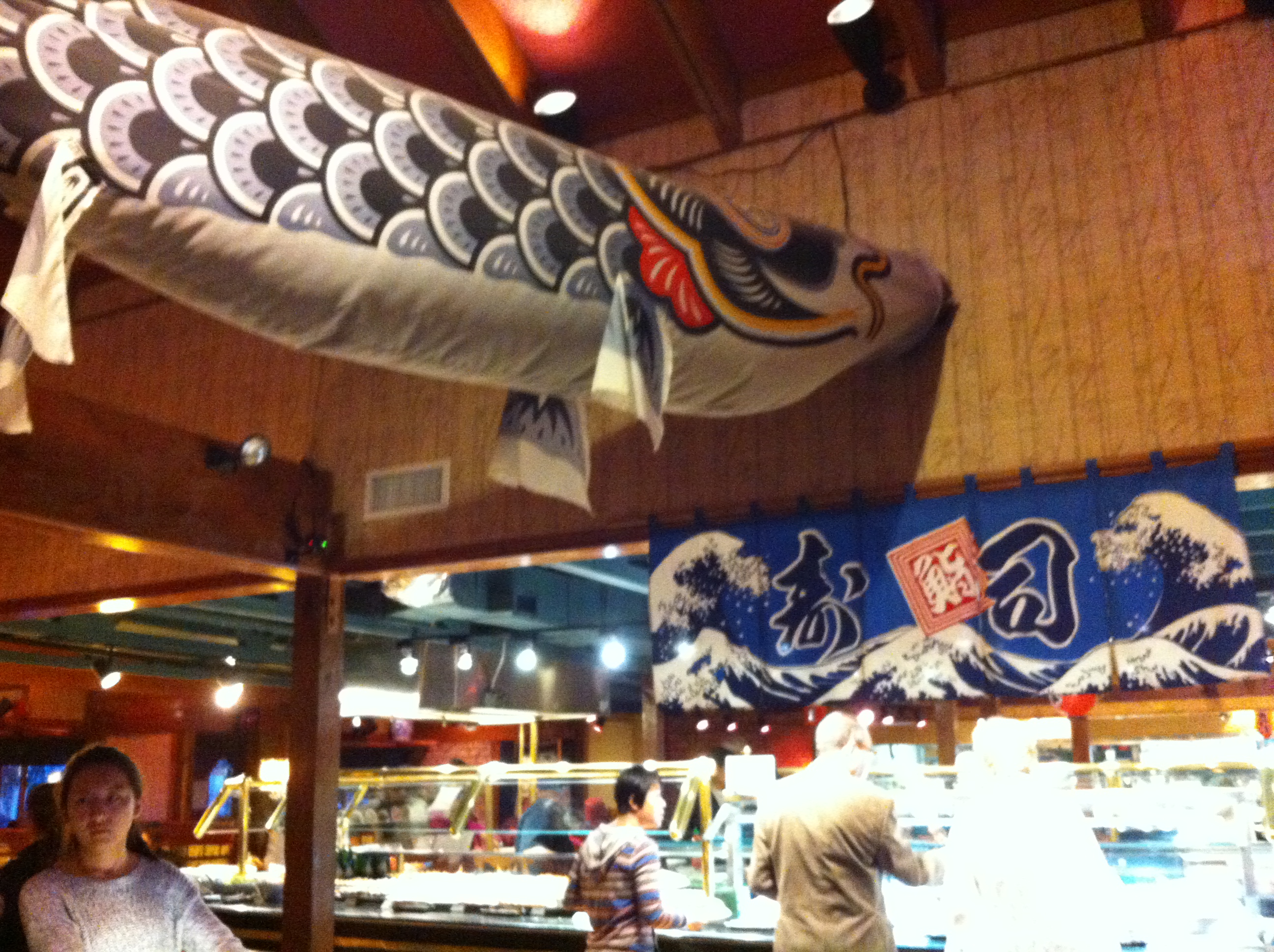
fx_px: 1286
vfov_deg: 40.6
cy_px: 476
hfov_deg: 52.7
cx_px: 637
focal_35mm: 35
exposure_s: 1/15
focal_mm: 3.85
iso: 800
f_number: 2.8
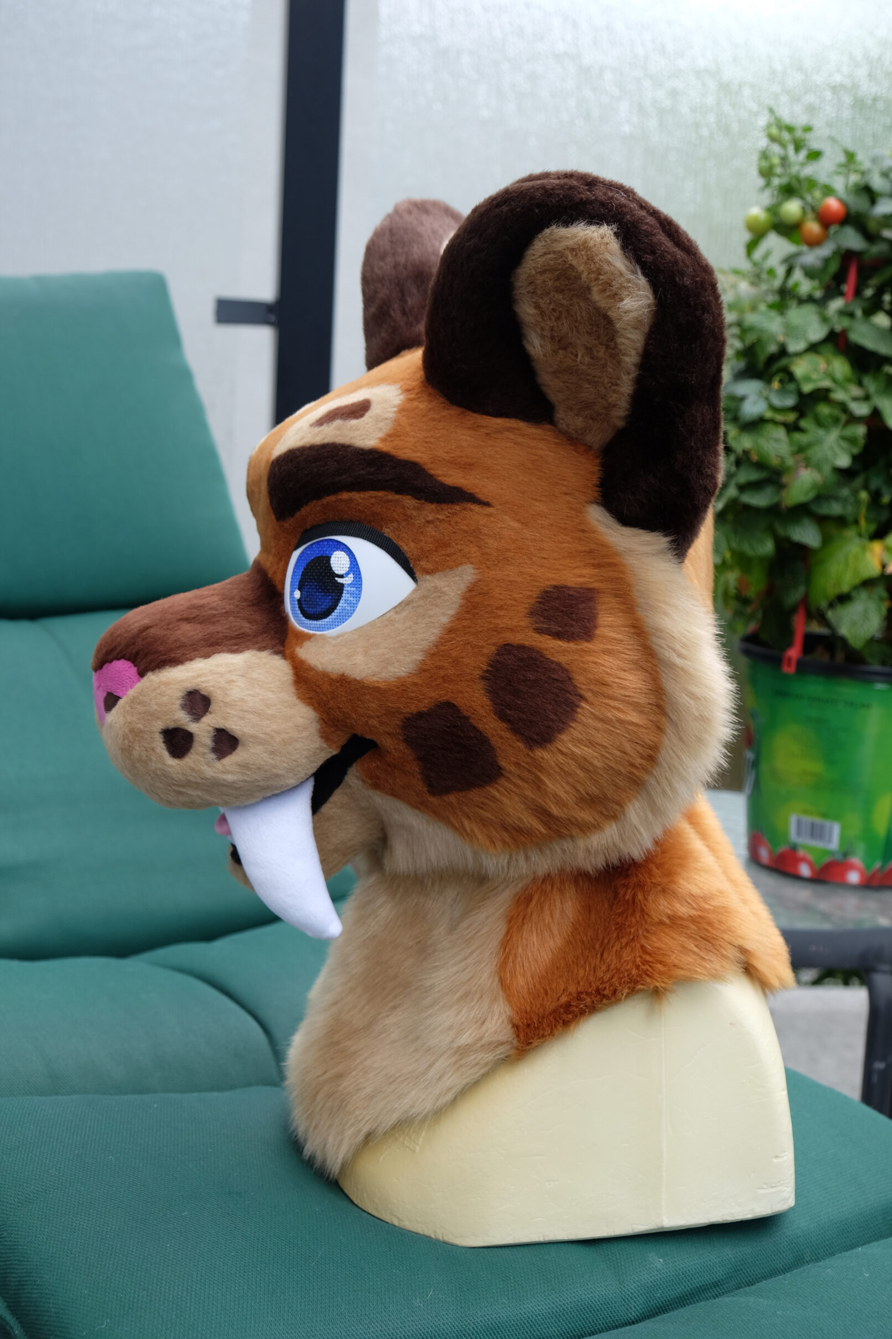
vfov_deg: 40.3
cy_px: 670
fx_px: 1821
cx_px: 446
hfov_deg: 27.5
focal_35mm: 49
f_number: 4.5
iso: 200
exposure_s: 1/140
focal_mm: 32.9
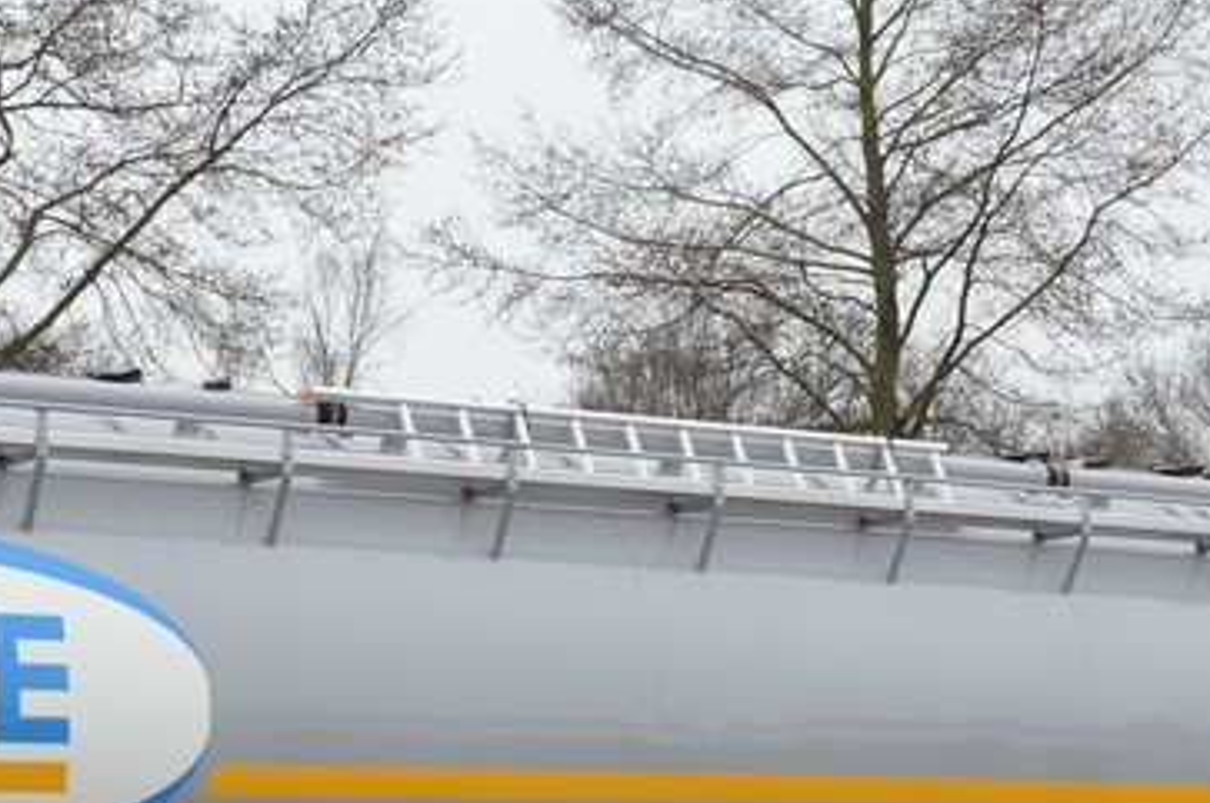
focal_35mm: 105
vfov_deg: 12.7
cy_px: 936
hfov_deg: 19.4
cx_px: 412
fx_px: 3524
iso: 250
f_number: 5.6
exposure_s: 1/125
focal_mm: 22
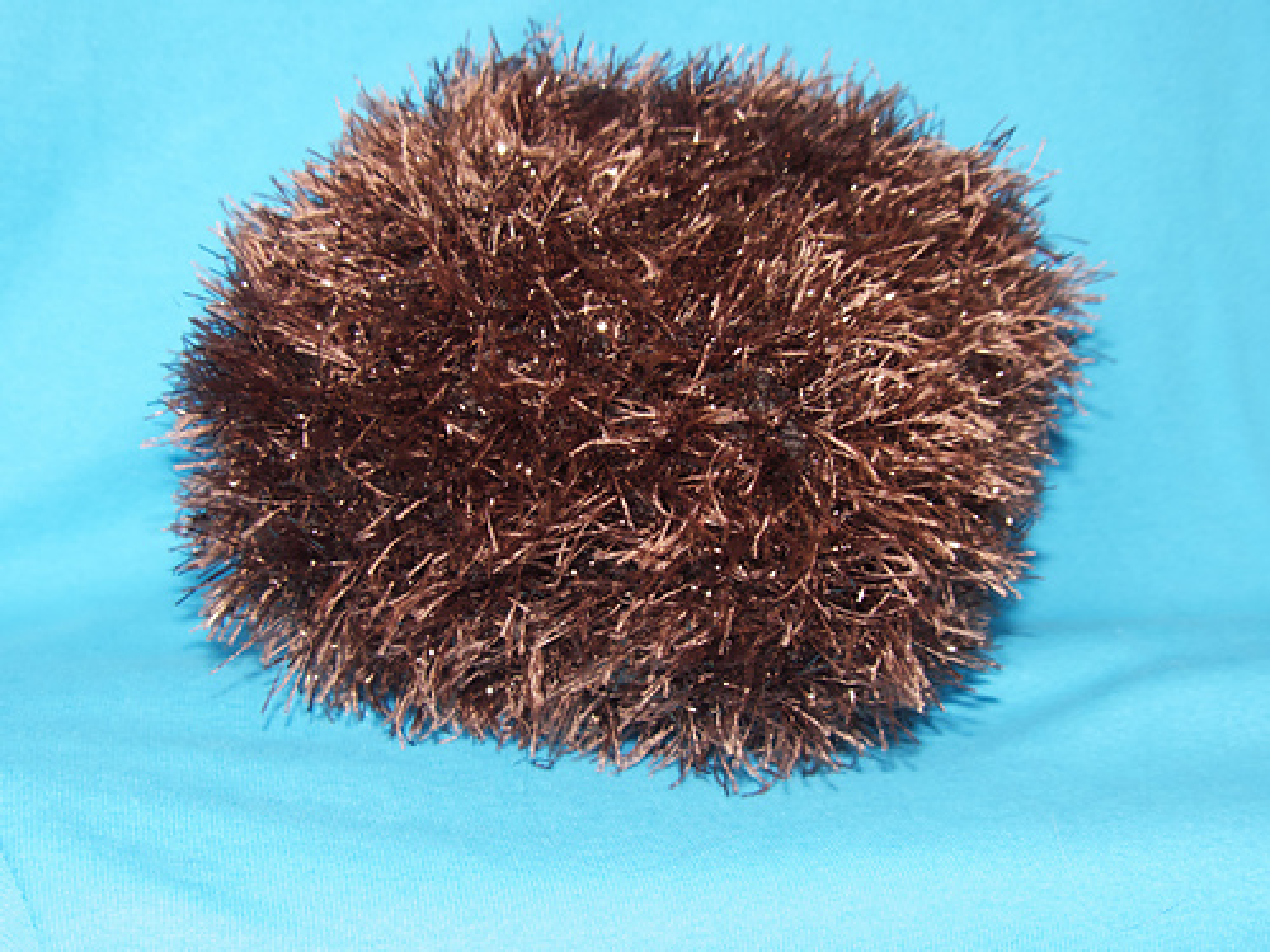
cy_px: 476
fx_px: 1504
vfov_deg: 35.1
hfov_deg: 45.8
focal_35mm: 41
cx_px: 635
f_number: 2.8
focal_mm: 7.4
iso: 400
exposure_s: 1/100
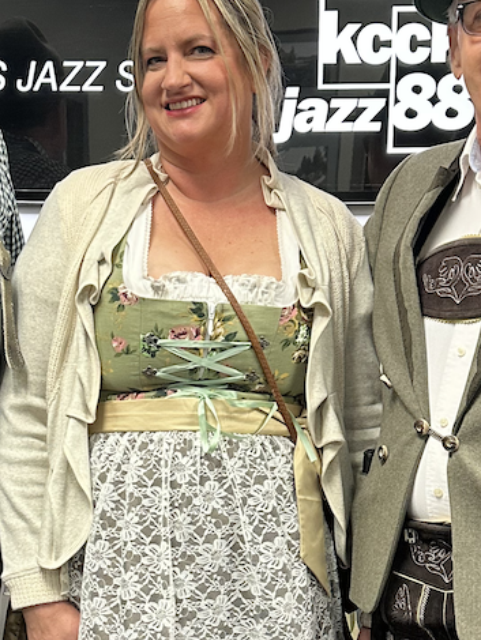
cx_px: 198
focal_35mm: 68
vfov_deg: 28.1
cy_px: 495
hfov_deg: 21.6
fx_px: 1259
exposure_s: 1/60
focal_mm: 6.86
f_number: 1.78
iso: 320
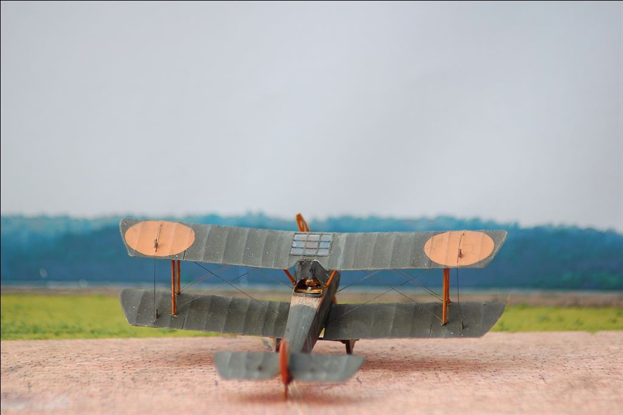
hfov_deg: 7.2
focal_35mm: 285
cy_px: 208
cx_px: 312
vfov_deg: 4.8
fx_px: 4928
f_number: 4.8
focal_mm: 190
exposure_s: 1/200
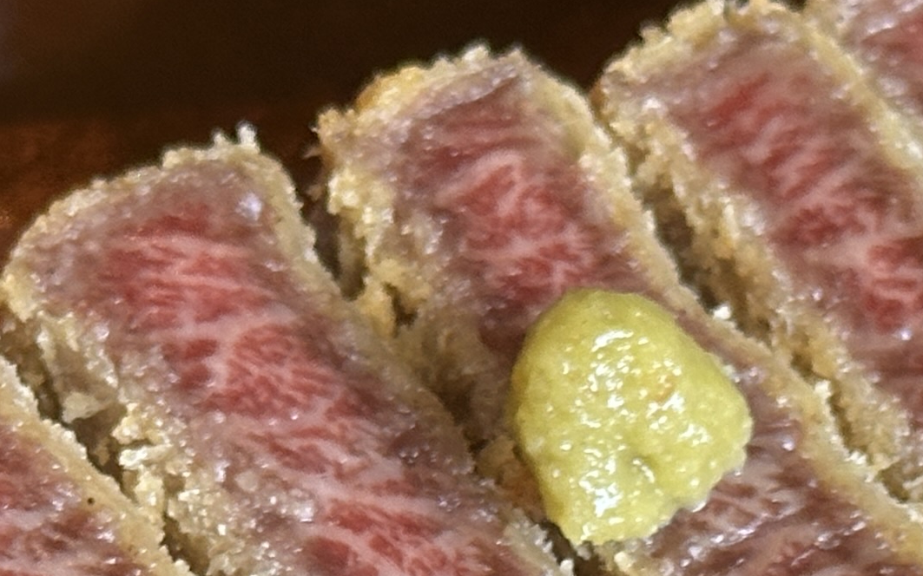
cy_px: 779
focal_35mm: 193
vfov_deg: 6.7
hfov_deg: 10.9
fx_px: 4854
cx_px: 457
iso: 200
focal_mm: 6.86
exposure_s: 1/40
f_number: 1.78
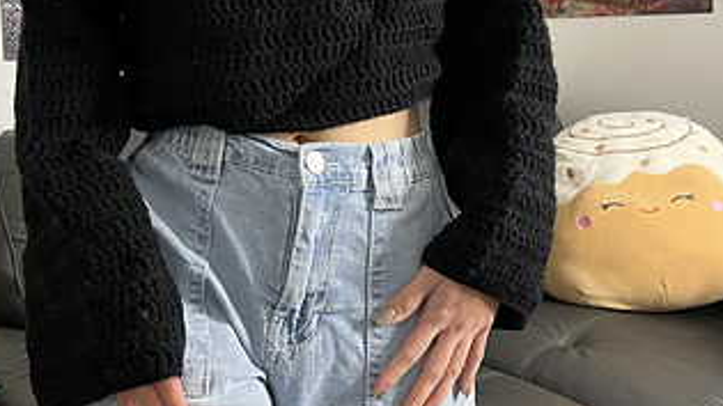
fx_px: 862
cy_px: 54
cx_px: 250
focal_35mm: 45
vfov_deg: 25.8
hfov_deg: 44.9
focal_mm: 5.7
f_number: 1.5
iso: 200
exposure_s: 1/60
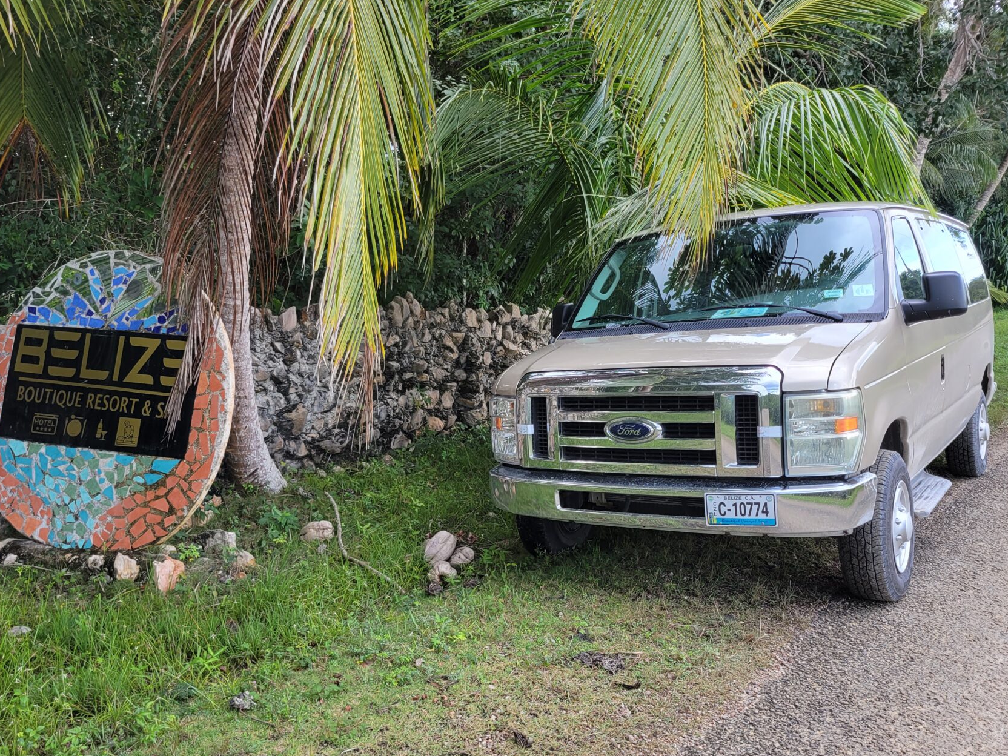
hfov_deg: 56.8
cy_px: 421
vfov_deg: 44.1
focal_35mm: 32
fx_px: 932
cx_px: 469
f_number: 1.8
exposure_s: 1/148
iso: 40
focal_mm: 5.4
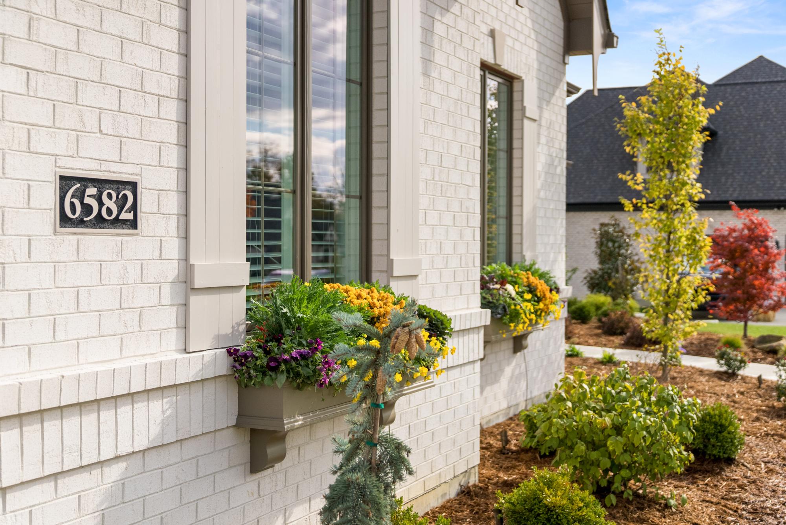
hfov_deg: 42.7
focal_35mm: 46
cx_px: 393
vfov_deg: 29.3
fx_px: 1005
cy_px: 262
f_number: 2.8
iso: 640
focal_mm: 46
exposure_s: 1/6400
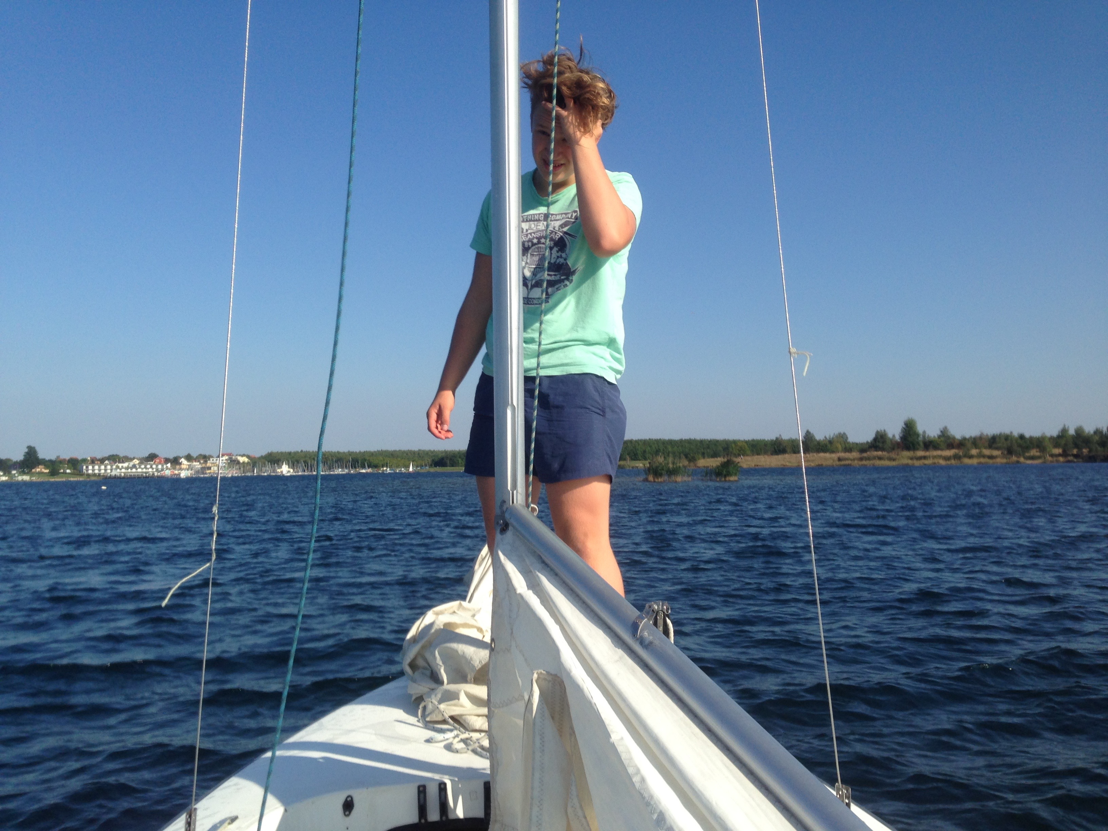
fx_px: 1056
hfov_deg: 55.4
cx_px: 554
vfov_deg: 42.9
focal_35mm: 33
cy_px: 416
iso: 50
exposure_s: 1/1595
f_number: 2.4
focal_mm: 4.12
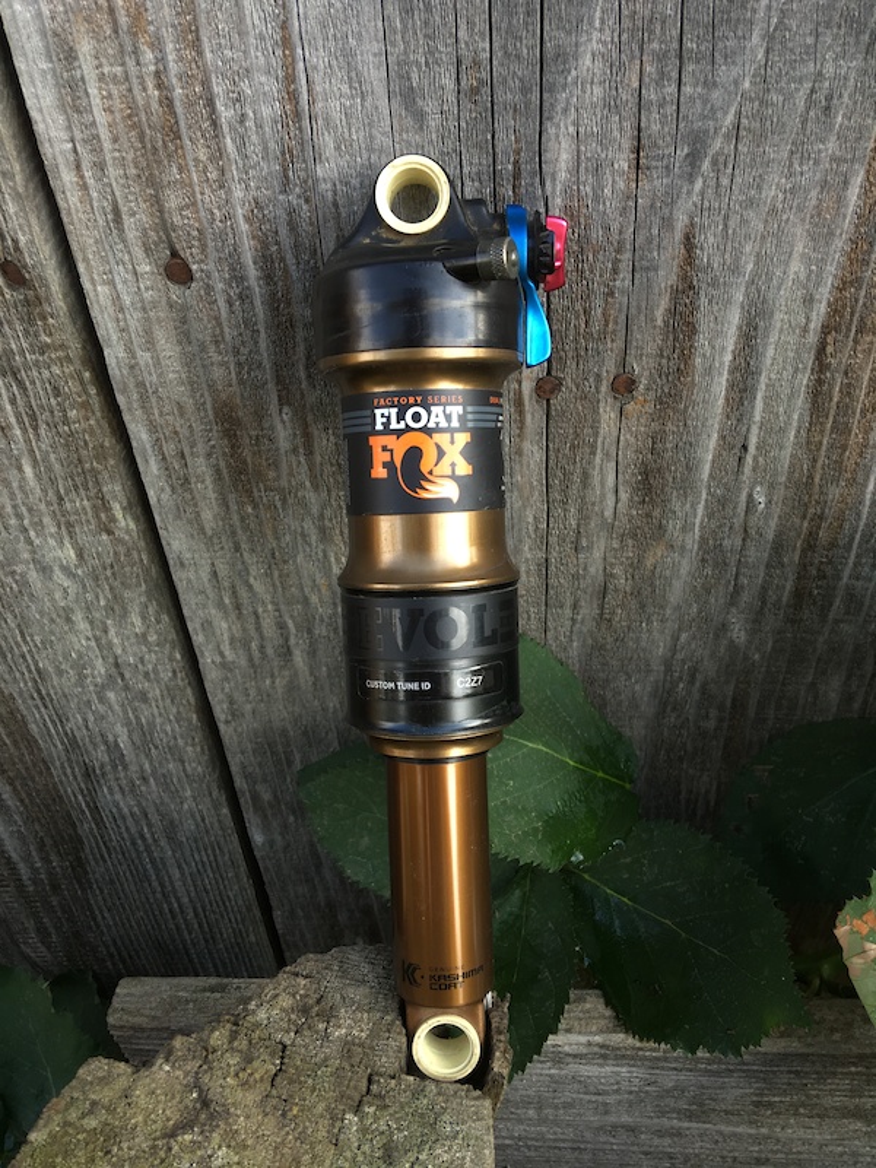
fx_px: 979
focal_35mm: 29
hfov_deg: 48.2
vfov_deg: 61.7
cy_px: 584
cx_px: 438
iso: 32
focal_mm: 4.15
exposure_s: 1/120
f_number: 2.2
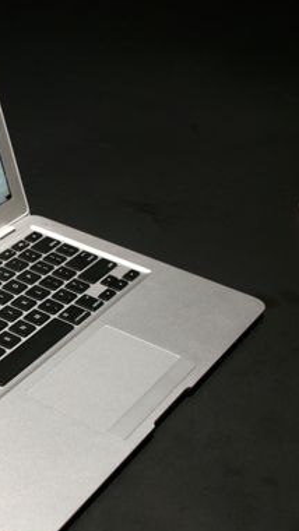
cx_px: -28
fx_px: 986
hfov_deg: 16.7
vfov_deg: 30.1
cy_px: 275
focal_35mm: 70
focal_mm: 26
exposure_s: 1/30
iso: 220
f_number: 4
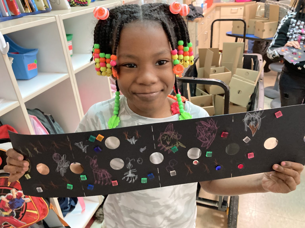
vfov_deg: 49.7
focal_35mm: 28
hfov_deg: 63.4
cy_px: 114
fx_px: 247
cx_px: 152
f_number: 1.8
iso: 640
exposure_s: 1/20
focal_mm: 3.99
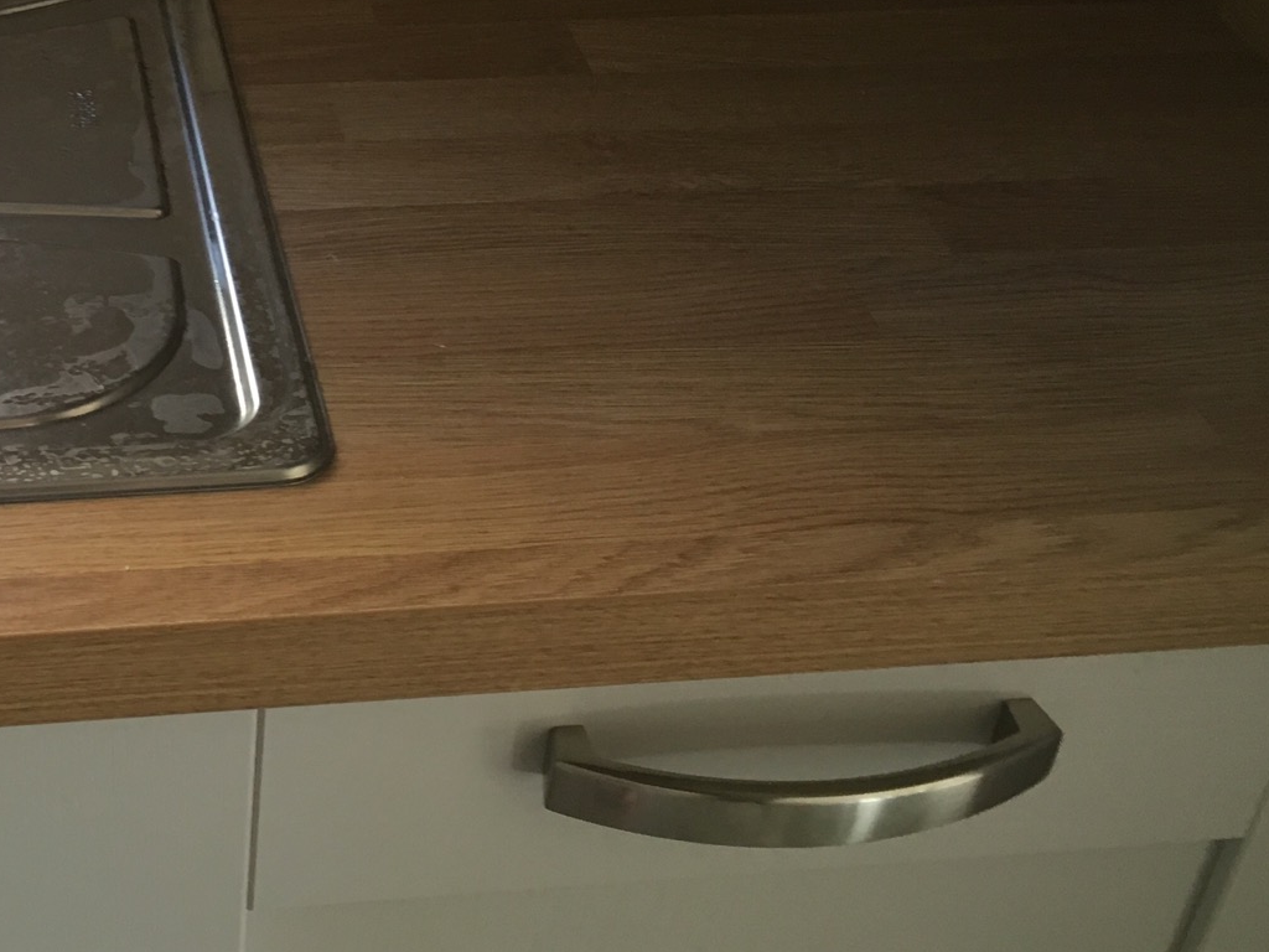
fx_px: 2126
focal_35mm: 58
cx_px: 224
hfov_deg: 32.2
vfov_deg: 24.7
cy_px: 141
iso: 125
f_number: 2.2
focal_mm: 4.15
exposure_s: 1/33
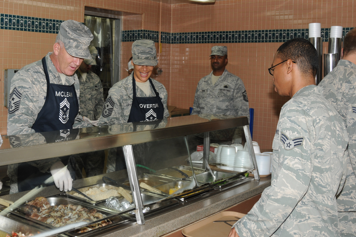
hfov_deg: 51.9
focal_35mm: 37
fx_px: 366
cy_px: 119
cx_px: 182
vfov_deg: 35.9
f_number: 5
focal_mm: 24
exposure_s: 1/60
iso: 200
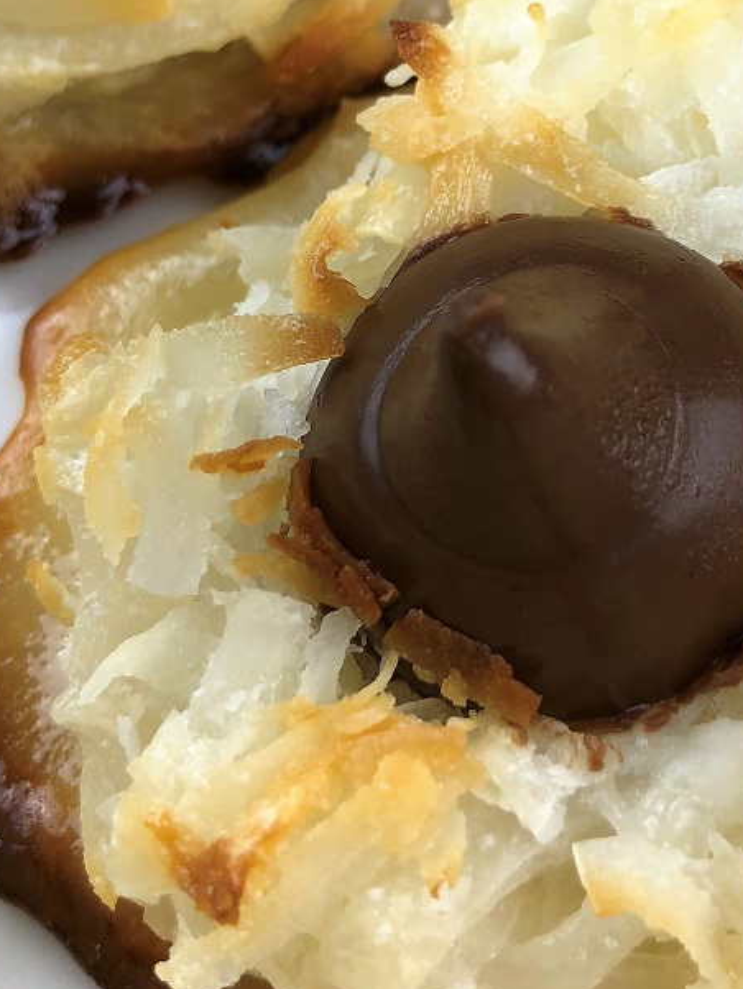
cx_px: 588
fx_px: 1773
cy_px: 254
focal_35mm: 62
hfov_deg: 23.3
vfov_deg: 30.7
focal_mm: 3.99
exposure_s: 1/172
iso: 20
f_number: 1.8
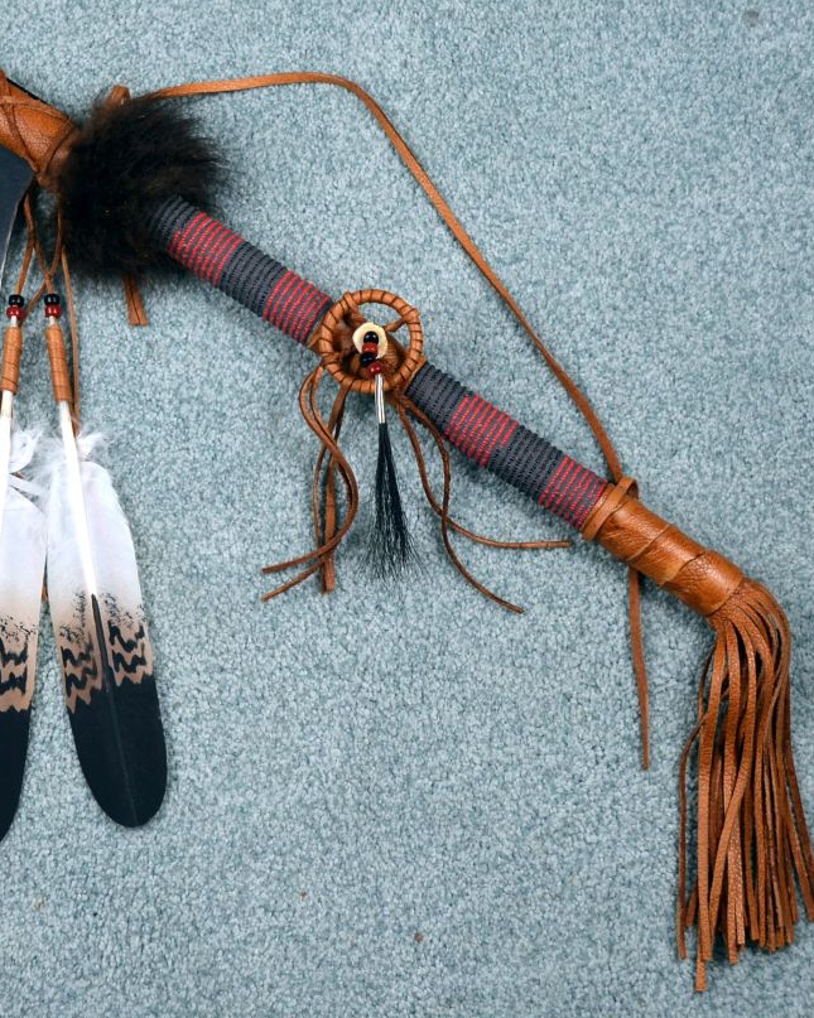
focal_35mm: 60
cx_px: 343
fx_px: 1808
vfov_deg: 31.5
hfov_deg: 25.3
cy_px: 512
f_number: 5.6
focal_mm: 28
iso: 400
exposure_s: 1/125
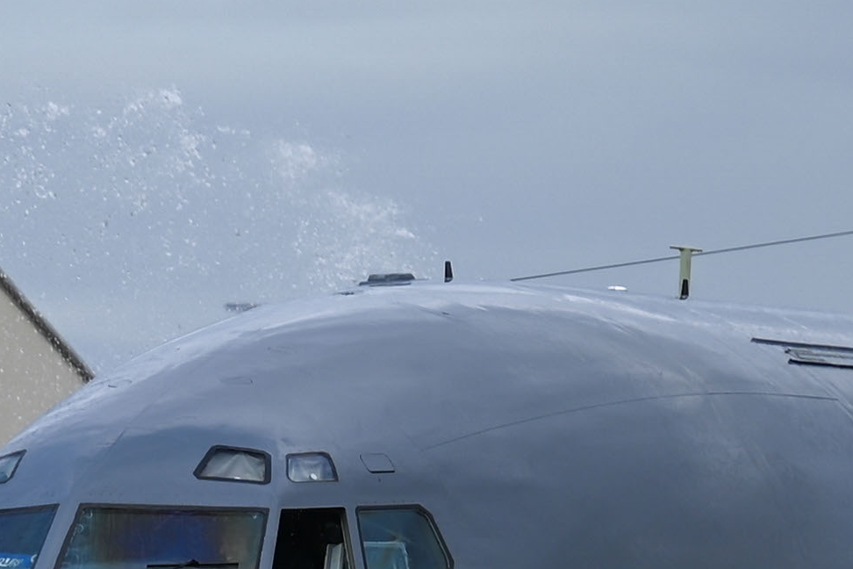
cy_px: 441
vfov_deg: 1.8
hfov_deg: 2.7
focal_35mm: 777
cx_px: 159
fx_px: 18409
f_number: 2.8
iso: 64
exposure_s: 1/2000
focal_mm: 125
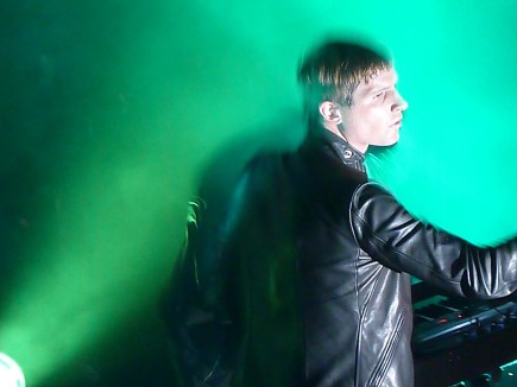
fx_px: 2822
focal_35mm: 189
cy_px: 239
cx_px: 354
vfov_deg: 7.9
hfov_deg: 10.5
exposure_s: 1/15
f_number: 4.5
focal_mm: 22.5
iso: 1600
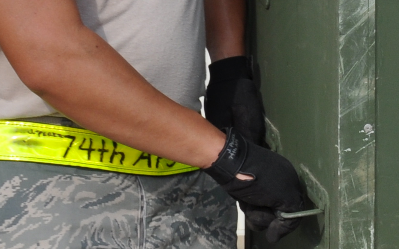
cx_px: 709
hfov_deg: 5.4
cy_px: 109
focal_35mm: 380
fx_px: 4132
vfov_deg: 3.5
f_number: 13
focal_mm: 48
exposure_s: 1/160
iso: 200
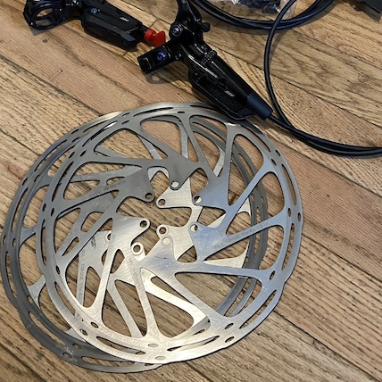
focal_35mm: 43
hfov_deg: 39.0
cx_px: 224
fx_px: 537
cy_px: 66
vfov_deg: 37.5
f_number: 1.8
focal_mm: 4.25
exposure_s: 1/30
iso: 500
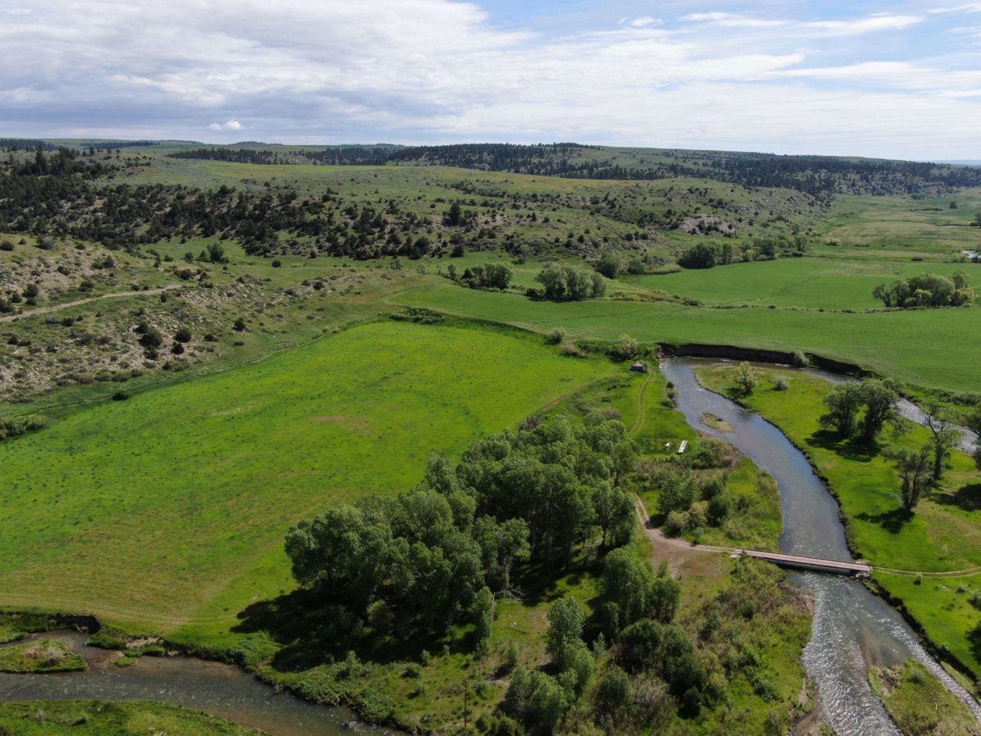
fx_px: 850
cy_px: 368
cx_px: 490
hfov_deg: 60.0
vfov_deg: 46.8
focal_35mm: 30
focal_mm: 5.22
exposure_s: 1/1250
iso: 100
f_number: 3.1
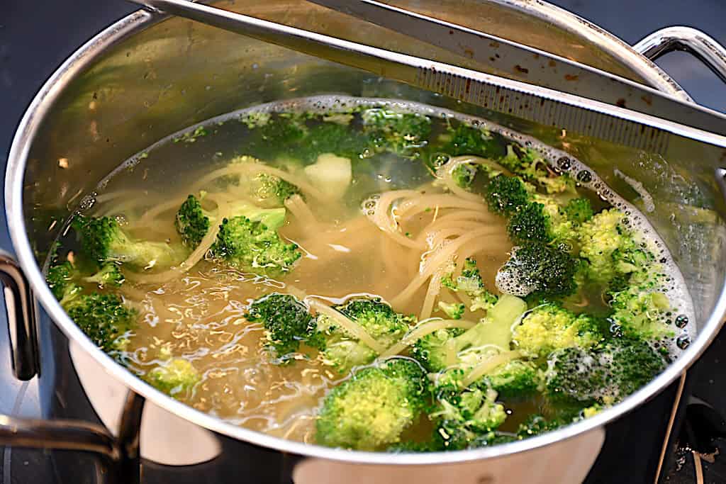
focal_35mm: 90
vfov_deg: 15.2
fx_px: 1815
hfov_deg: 22.6
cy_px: 242
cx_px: 363
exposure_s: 1/60
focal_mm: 60
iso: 400
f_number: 5
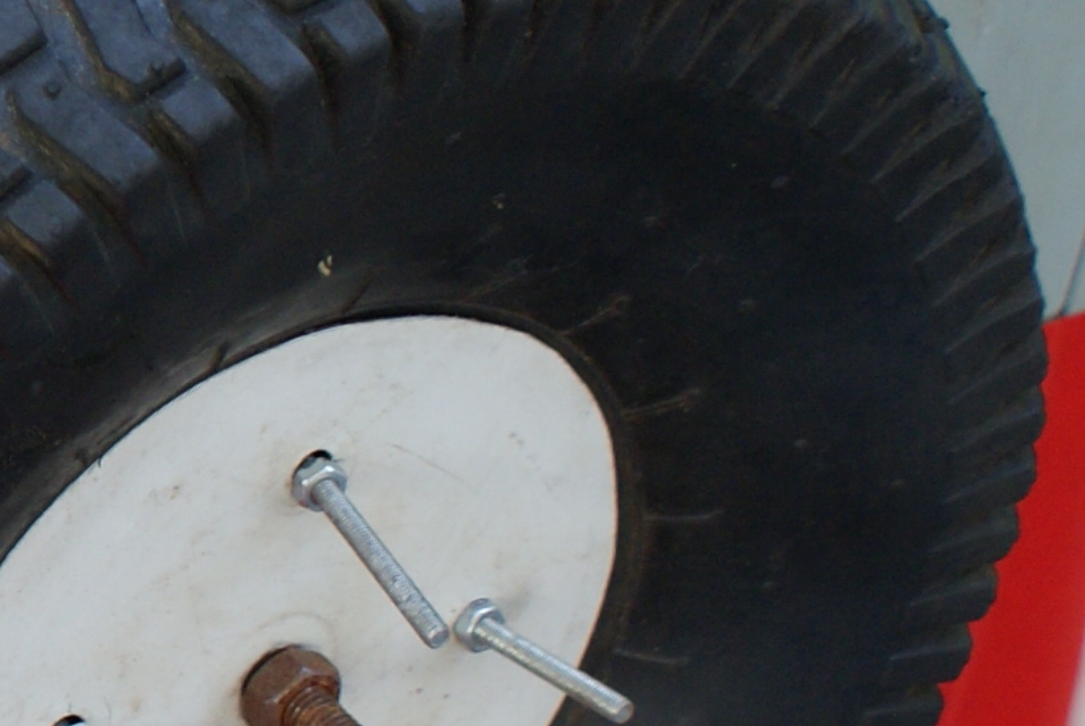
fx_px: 4707
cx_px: -597
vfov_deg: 8.8
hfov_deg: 12.4
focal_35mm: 156
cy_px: 355
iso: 250
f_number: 4
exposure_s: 1/40
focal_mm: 22
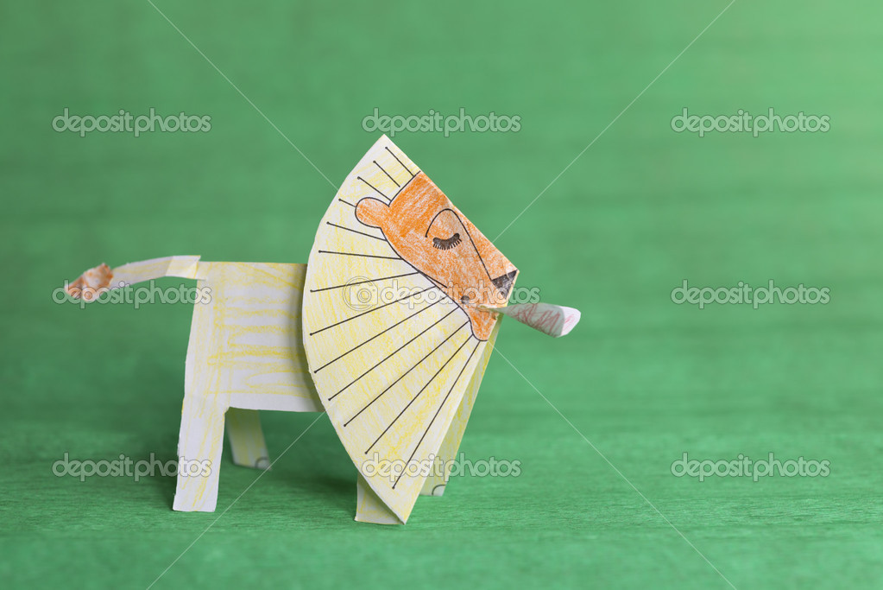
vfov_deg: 22.6
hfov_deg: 33.4
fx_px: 1472
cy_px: 295
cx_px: 442
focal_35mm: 60
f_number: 5.6
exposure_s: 1/60
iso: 200
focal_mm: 60
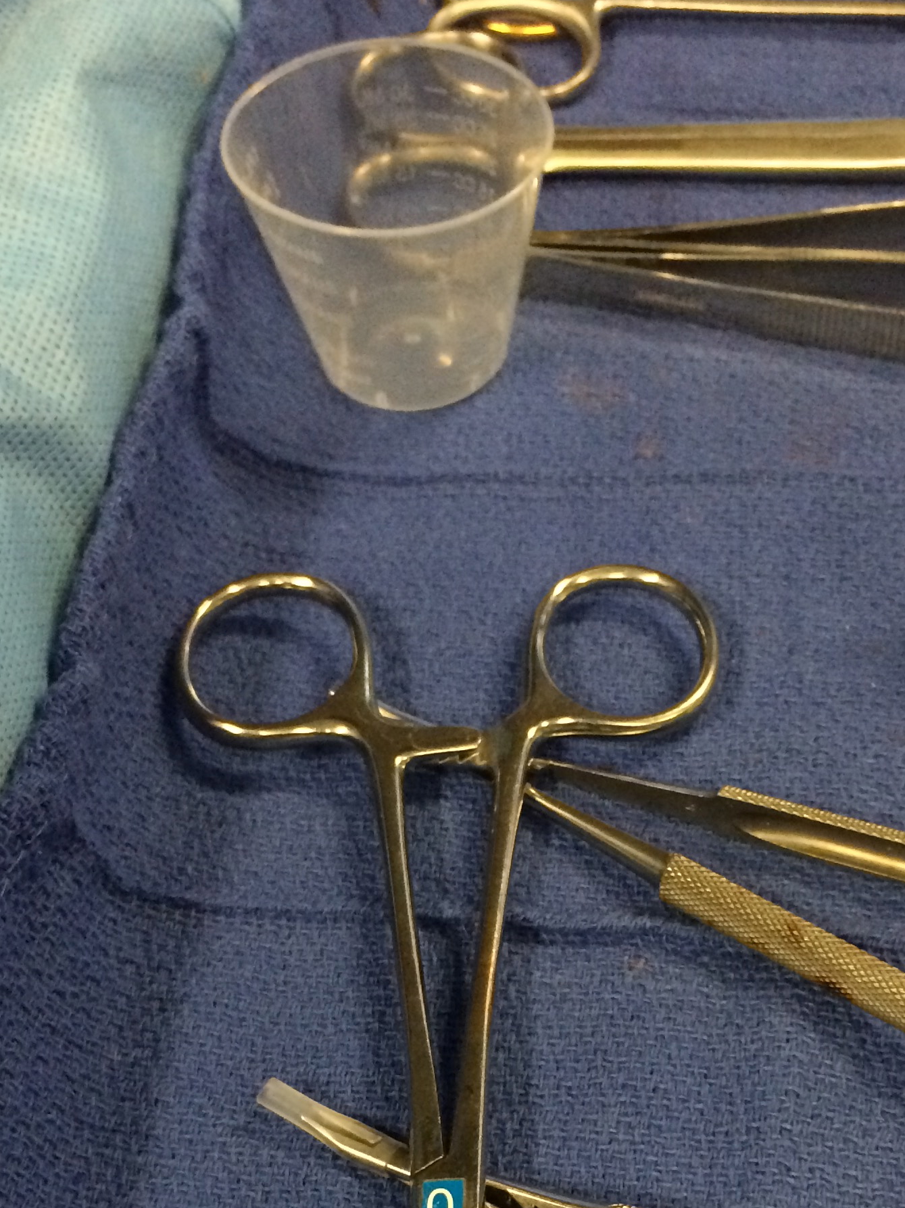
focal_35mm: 53
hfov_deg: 27.5
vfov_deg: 34.7
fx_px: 1848
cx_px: 524
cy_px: 1015
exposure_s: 1/20
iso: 320
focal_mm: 4.15
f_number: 2.2
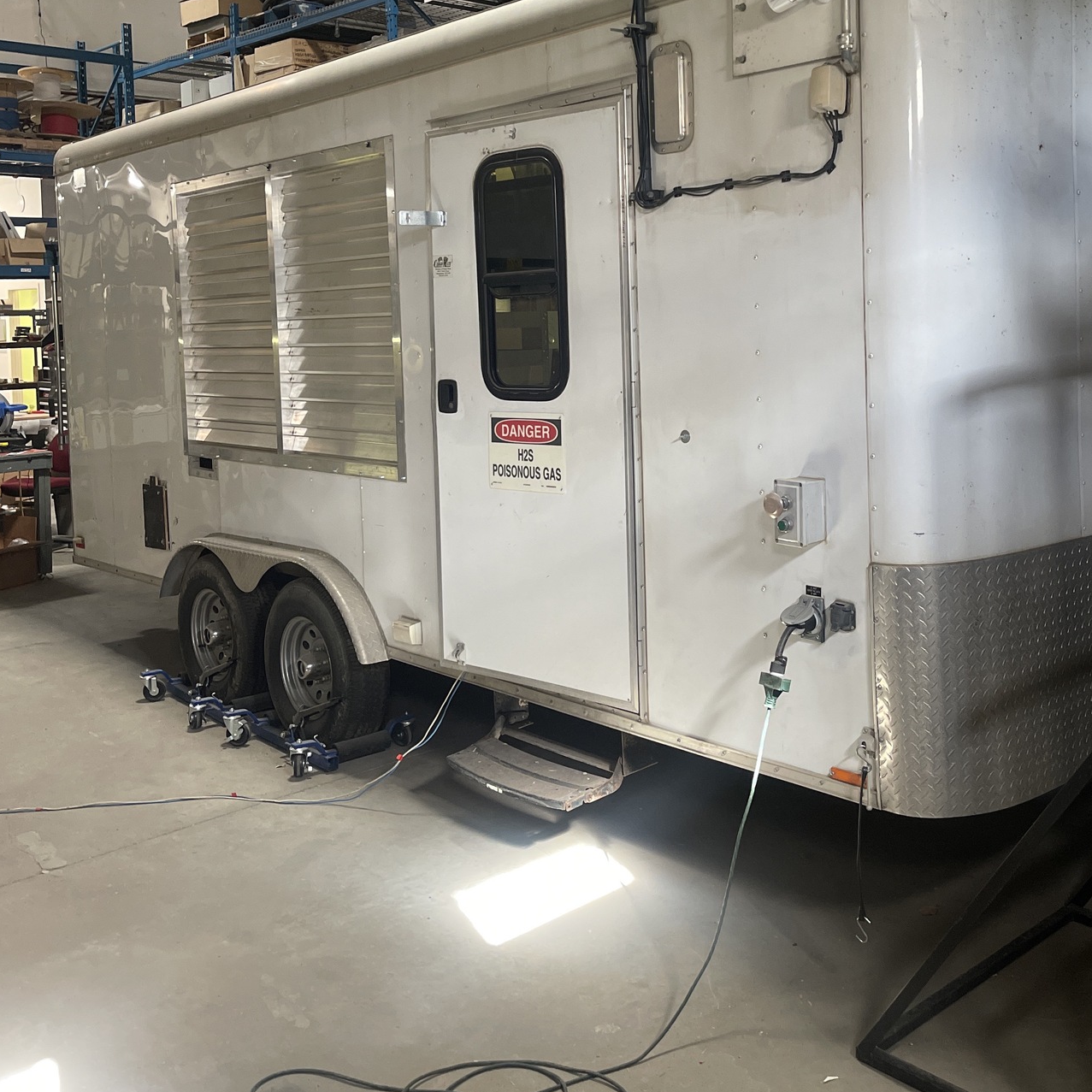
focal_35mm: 36
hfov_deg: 45.9
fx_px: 1285
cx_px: 632
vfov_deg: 45.3
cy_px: 359
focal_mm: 5.1
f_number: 1.6
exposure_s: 1/60
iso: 250
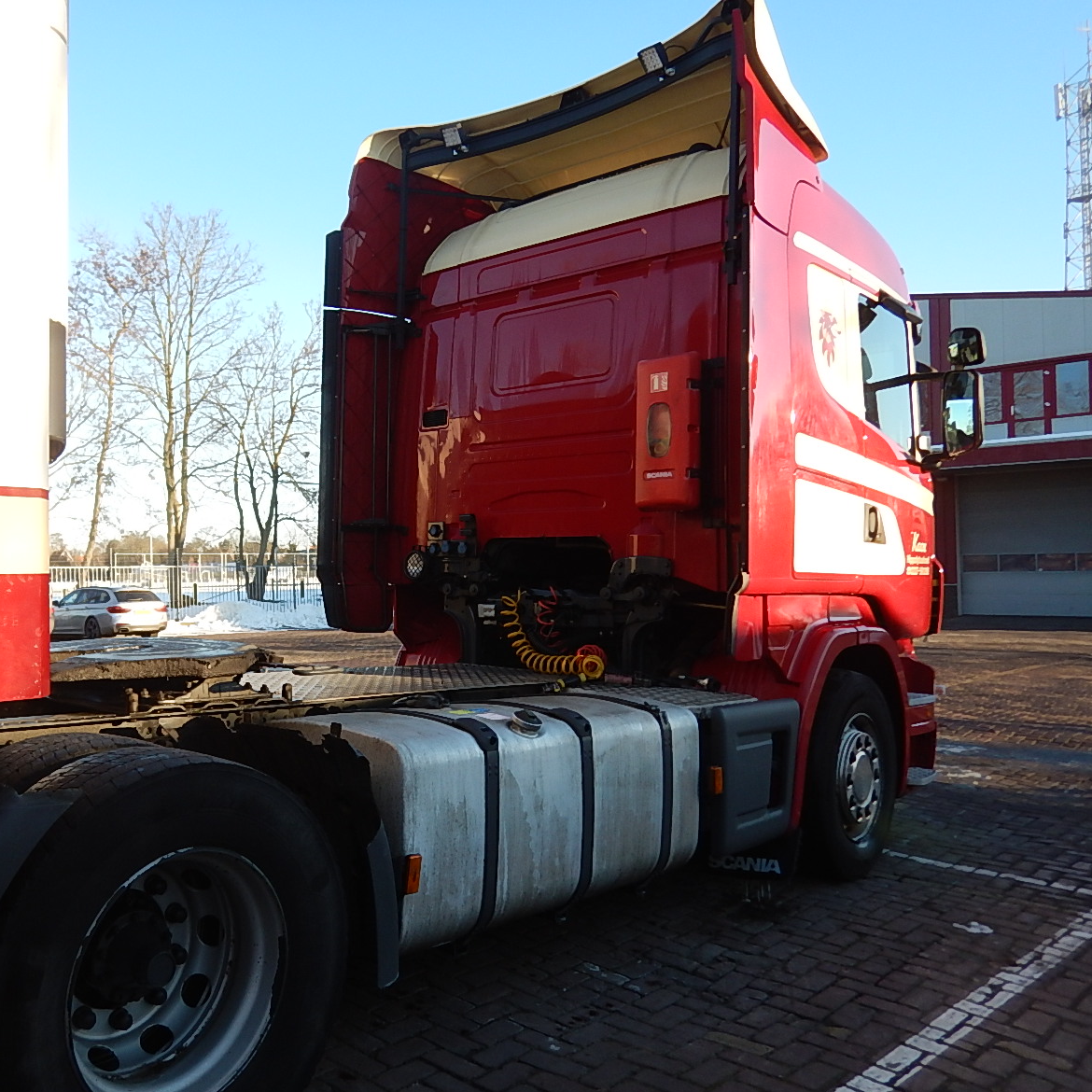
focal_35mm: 29
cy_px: 545
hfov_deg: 54.6
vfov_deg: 55.6
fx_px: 1035
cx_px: 370
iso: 125
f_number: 2.8
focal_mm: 4.3
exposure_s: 1/400
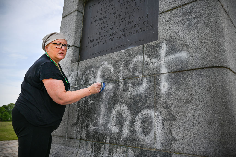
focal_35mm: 30
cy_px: 78
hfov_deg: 62.0
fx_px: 197
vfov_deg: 43.5
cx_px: 118
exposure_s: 1/1250
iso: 180
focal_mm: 30
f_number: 5.6
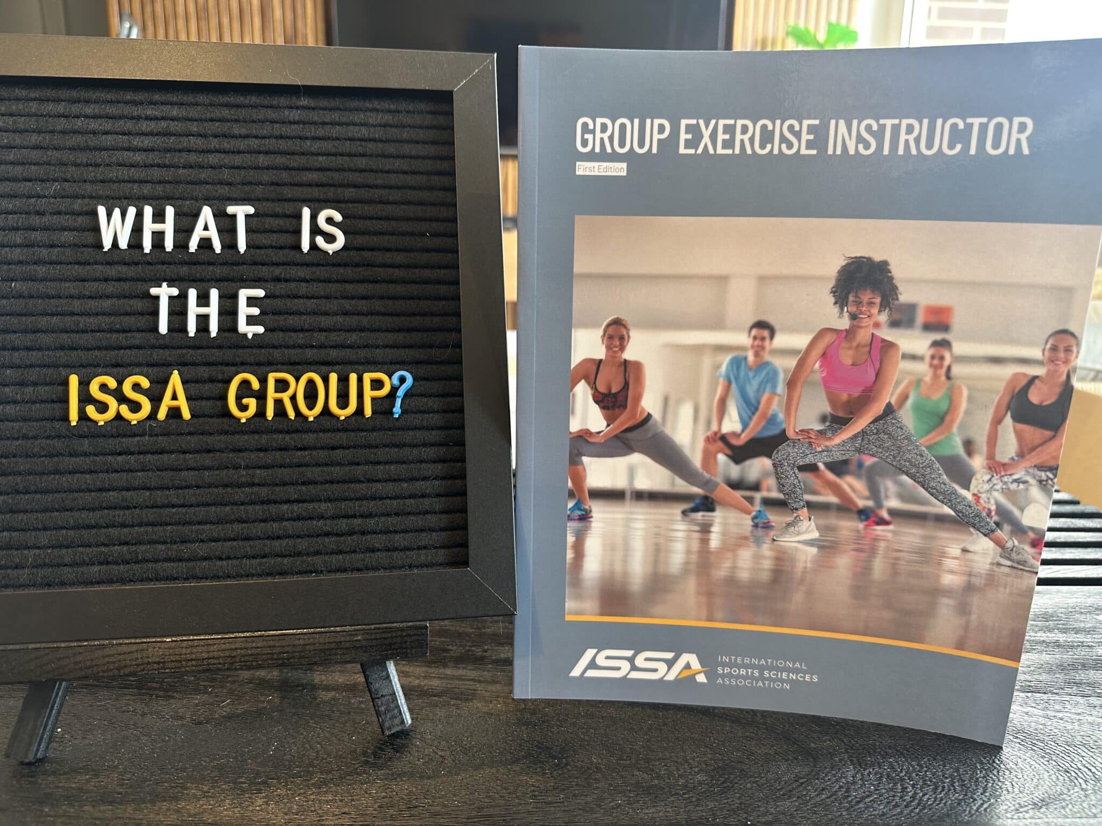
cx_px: 551
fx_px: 764
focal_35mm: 24
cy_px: 413
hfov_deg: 71.6
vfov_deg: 56.8
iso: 160
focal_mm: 6.86
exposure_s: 1/60
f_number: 1.78
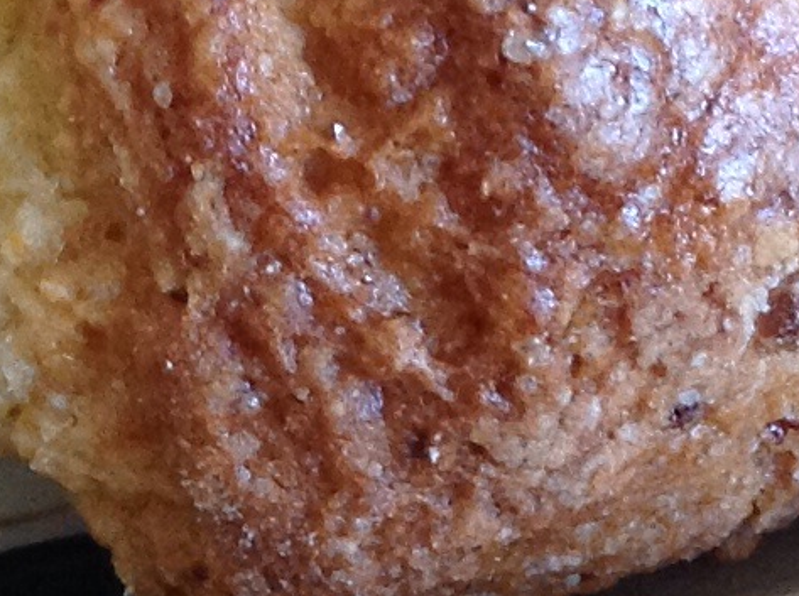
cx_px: 412
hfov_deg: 10.3
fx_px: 4424
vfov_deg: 7.5
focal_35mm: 192
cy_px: -469
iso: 100
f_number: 2.4
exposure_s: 1/15
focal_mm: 4.28
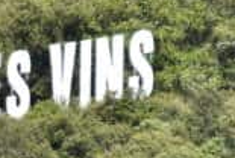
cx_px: -49
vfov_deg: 0.9
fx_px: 9779
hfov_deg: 1.4
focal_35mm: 1495
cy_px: 134
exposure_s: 1/2500
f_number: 6
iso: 640
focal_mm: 155
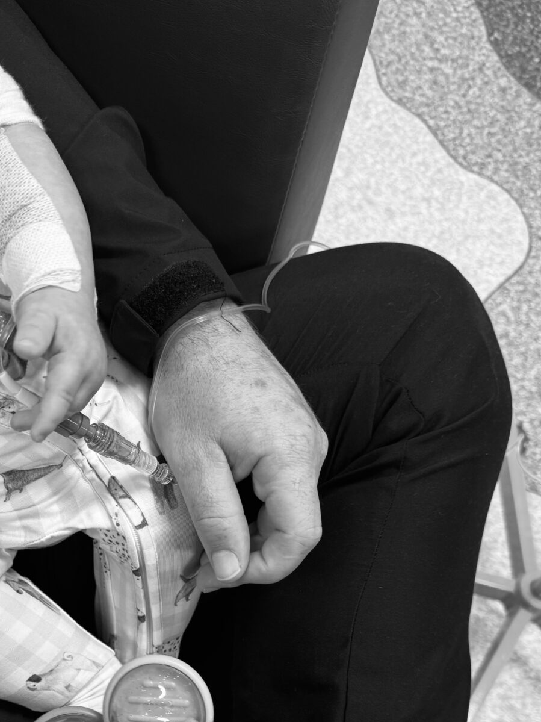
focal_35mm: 41
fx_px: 855
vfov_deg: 43.2
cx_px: 188
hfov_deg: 34.9
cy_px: 599
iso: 160
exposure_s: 1/50
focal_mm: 6.76
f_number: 1.78
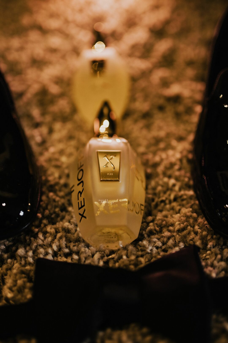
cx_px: 114
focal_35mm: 35
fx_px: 333
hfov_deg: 37.8
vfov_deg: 54.5
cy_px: 172
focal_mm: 35
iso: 640
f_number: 1.4
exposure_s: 1/200
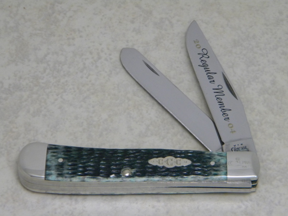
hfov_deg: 13.3
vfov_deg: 10.0
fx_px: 1231
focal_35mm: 148
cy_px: 108
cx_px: 144
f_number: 5
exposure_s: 1/23.8
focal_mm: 26.8
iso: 400
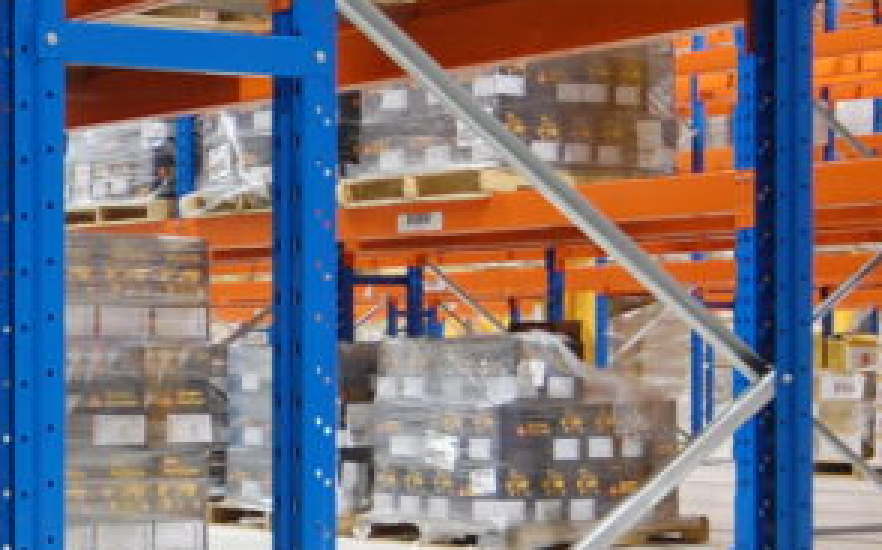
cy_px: 390
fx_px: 2547
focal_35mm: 106
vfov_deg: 12.3
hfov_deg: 19.1
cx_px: 15
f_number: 5.6
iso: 800
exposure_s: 1/13
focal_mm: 20
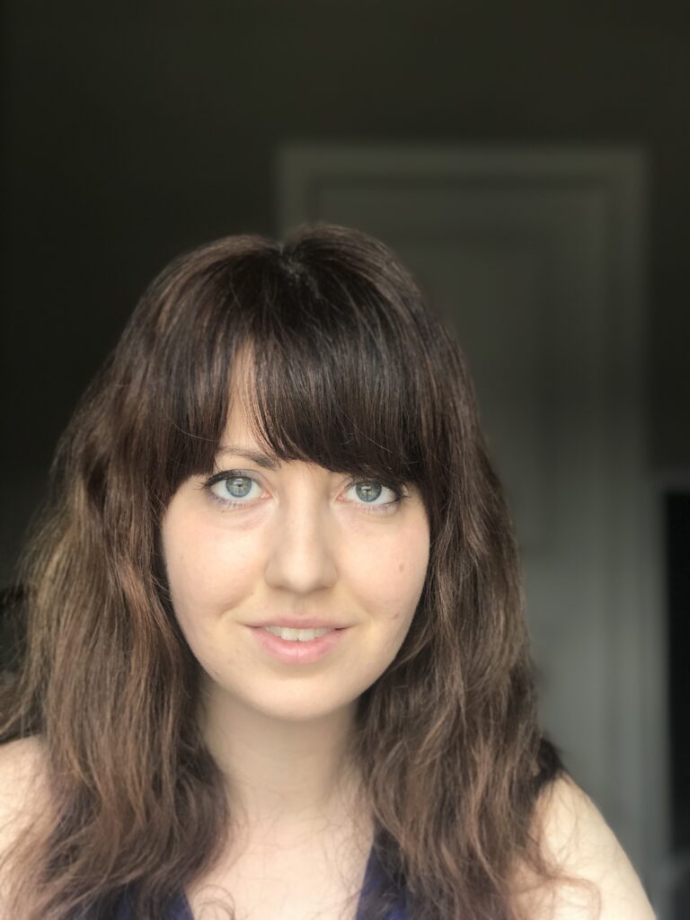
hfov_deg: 25.7
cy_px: 460
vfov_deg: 33.8
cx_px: 345
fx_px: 1515
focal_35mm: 57
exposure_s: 1/60
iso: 40
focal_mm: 6.6
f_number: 2.8
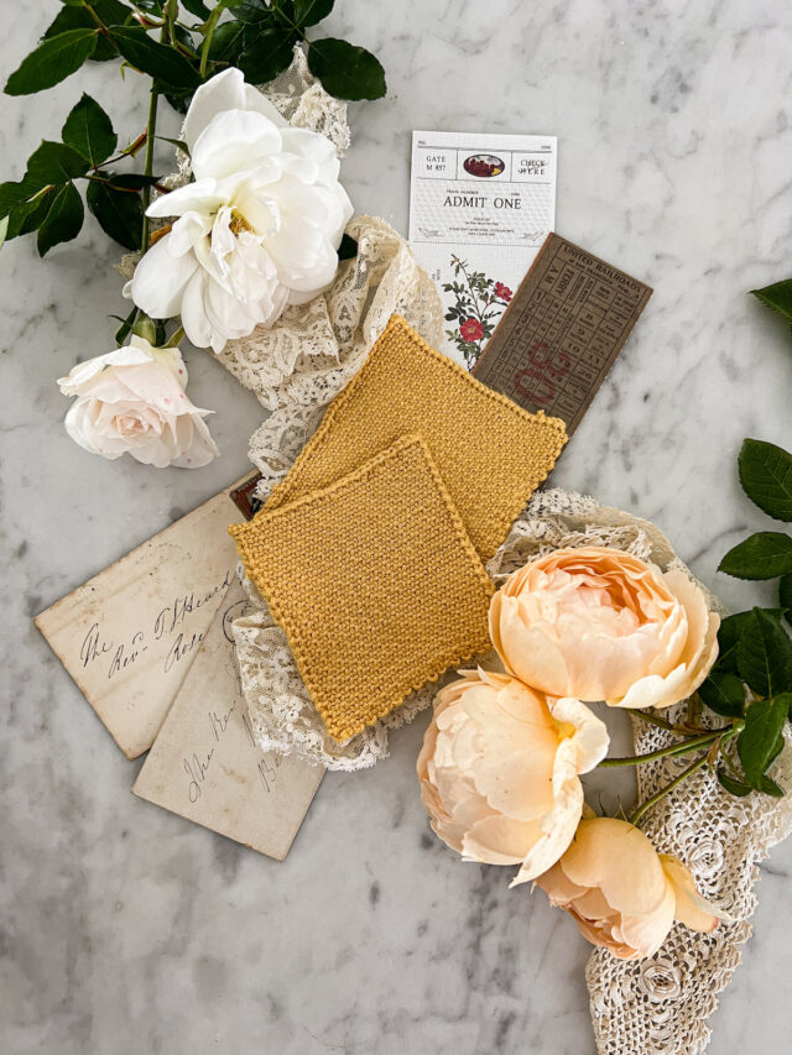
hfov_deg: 53.1
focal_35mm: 26
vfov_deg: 67.3
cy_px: 528
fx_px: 793
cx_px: 396
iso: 160
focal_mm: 5.7
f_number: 1.5
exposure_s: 1/60
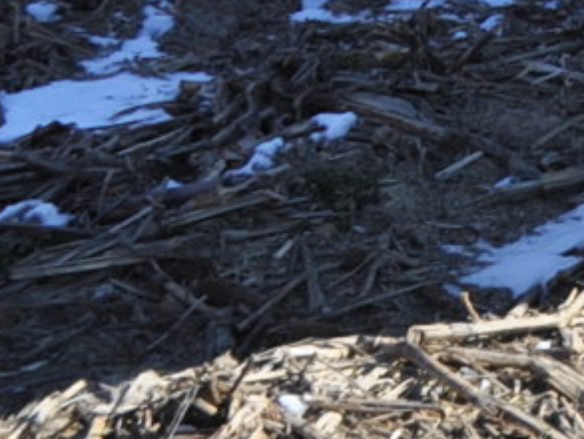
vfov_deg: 5.6
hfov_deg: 6.8
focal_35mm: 253
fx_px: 4270
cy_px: -782
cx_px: 1915
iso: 200
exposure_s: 1/320
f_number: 8
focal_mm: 24
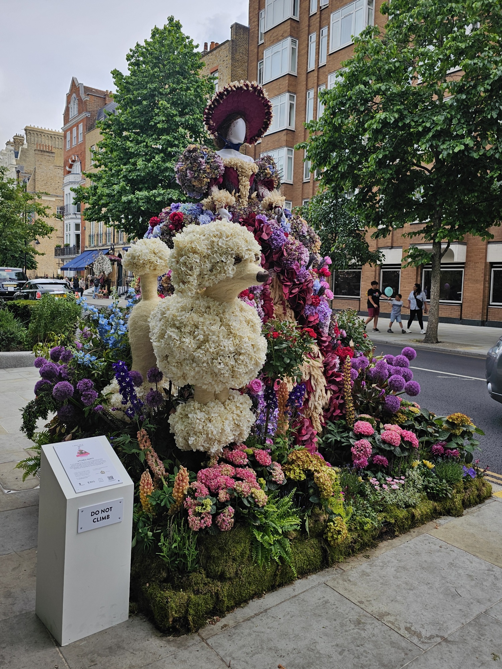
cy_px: 334
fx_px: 445
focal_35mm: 23
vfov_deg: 73.9
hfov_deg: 58.9
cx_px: 251
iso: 20
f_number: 1.7
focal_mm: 6.3
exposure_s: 1/213
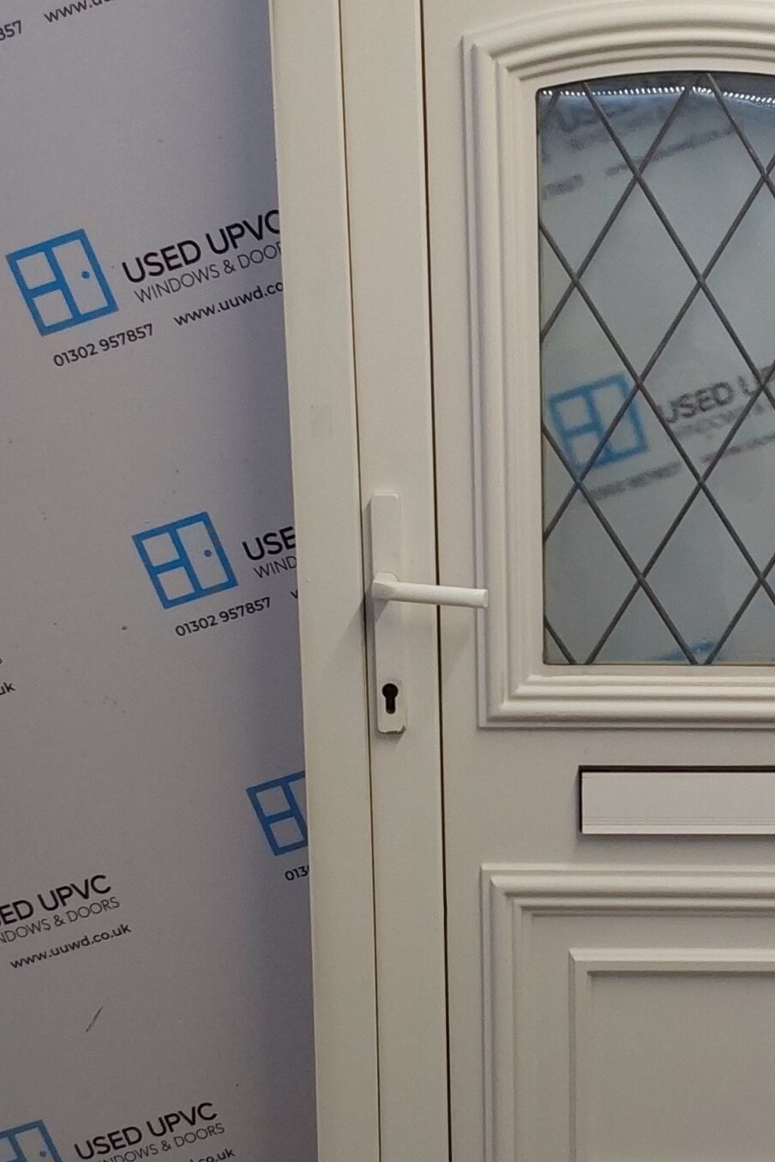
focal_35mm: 55
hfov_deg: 24.0
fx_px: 1775
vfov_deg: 36.2
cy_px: 624
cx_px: 693
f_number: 1.9
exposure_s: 1/100
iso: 64
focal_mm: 2.91
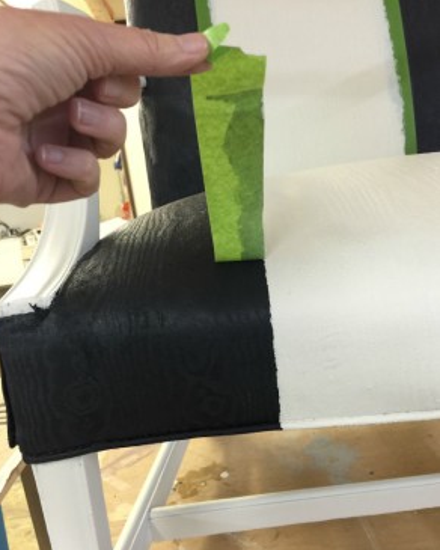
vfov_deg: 57.1
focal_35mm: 31
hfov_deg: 47.1
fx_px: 505
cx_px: 215
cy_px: 300
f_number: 2.2
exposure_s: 1/15
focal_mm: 4.15
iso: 50
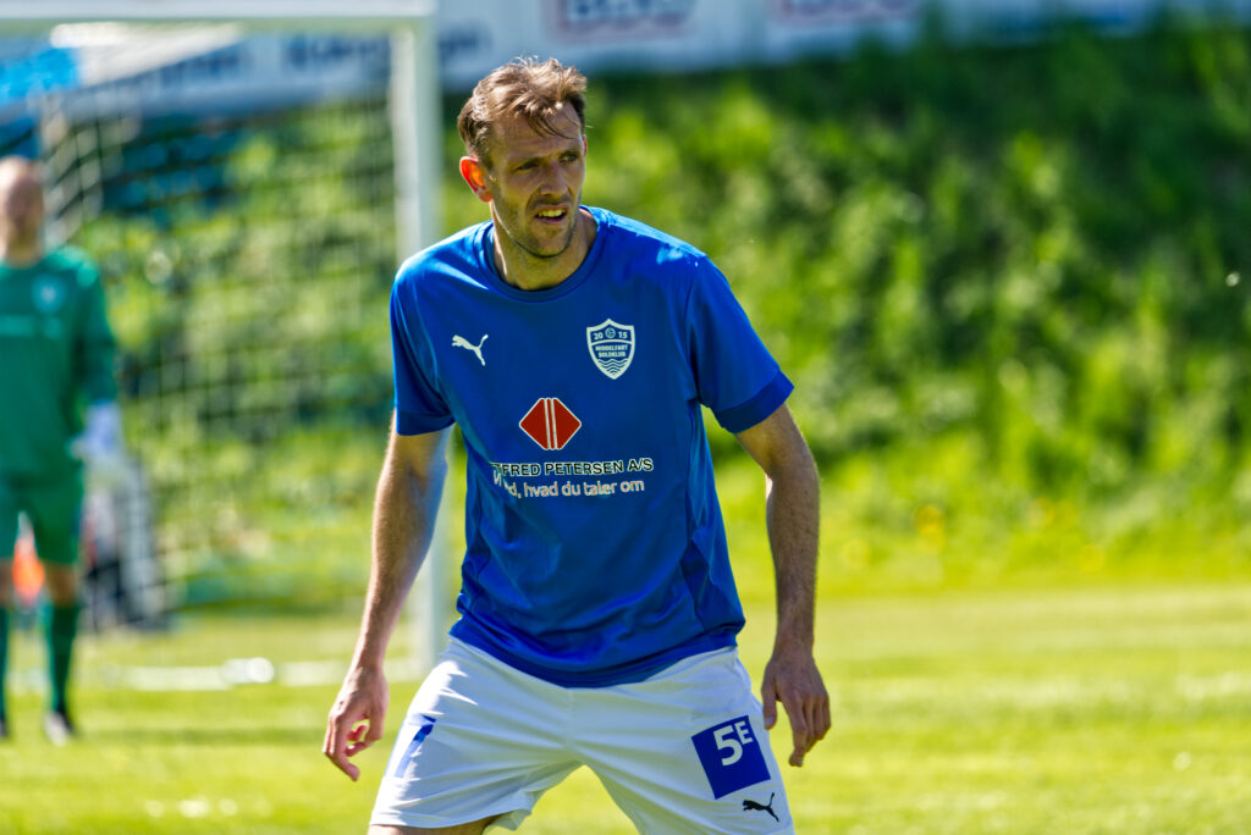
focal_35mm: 379
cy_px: 418
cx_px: 626
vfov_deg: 3.6
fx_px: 13177
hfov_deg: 5.4
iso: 250
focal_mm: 379
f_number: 6.3
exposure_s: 1/400
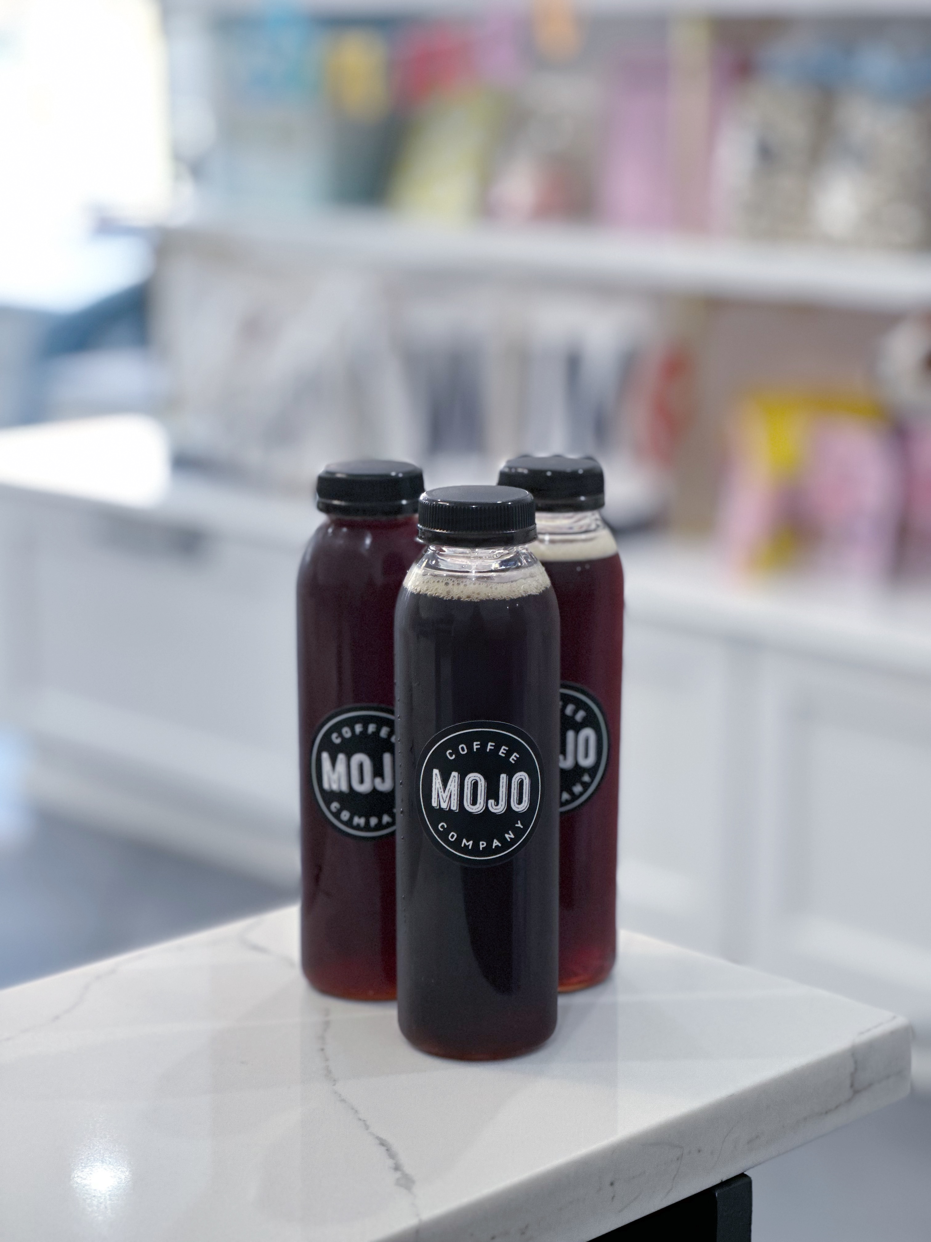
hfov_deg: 19.1
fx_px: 2761
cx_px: 466
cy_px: 621
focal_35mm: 77
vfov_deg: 25.3
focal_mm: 9
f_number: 2.8
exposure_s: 1/40
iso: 160
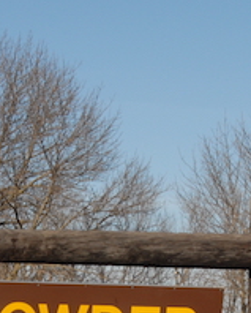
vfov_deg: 10.7
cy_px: 330
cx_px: 103
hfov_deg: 8.7
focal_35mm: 179
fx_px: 1658
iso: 250
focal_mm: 36
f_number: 20
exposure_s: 1/125
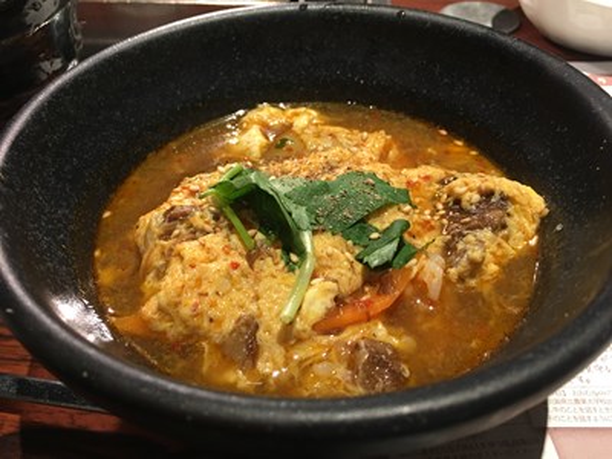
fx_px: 513
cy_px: 230
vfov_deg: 48.2
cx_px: 306
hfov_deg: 61.7
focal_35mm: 29
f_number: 2.2
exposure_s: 1/15
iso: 64
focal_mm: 4.15
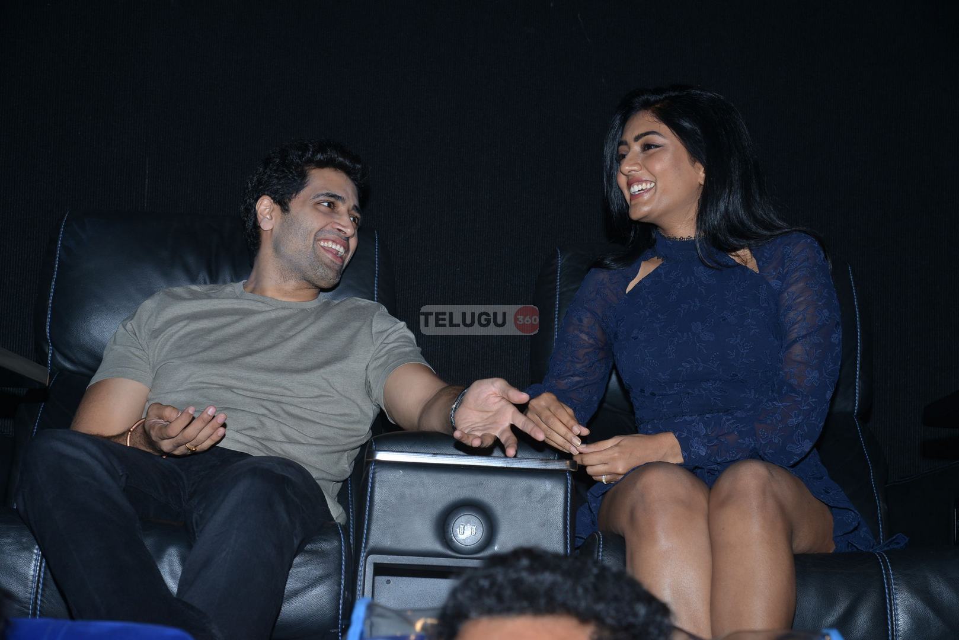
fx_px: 1999
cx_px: 480
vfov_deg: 18.2
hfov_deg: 27.0
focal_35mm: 75
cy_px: 320
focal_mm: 75
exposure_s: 1/125
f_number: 8
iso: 500
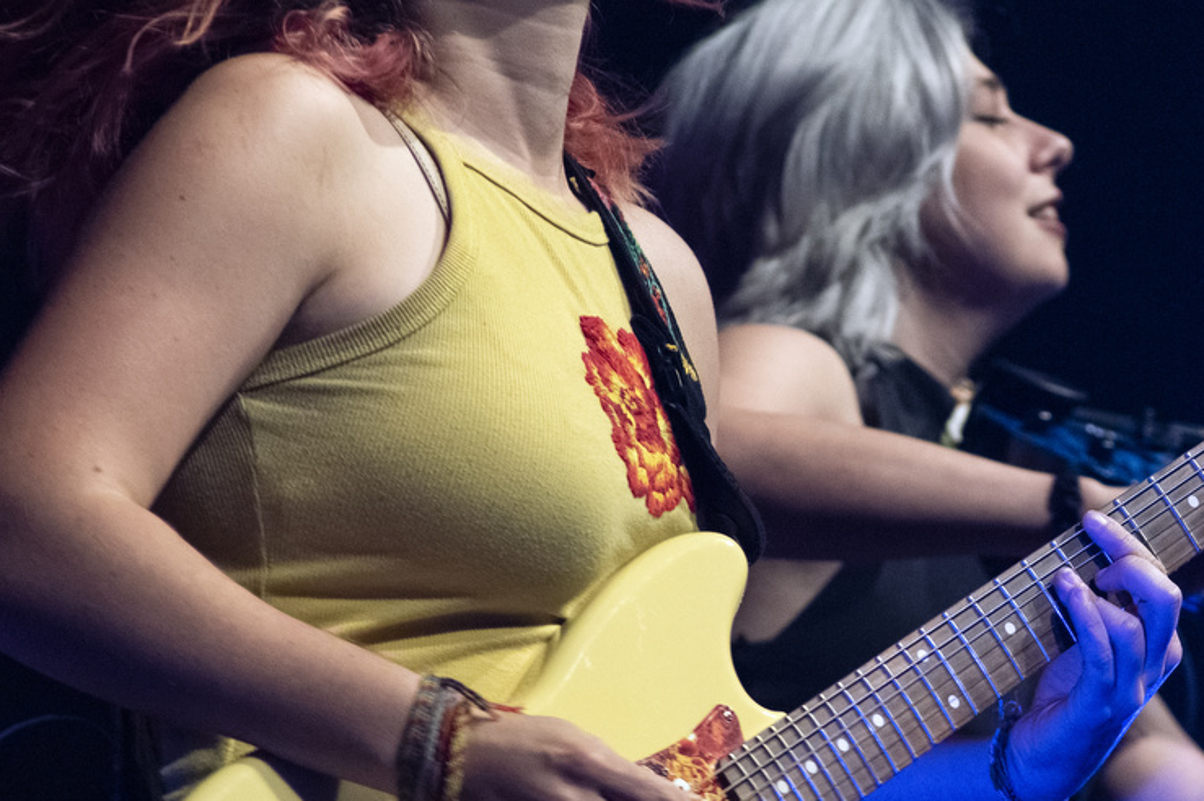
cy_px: 484
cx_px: 979
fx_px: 15845
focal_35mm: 474
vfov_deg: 2.9
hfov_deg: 4.3
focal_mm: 250
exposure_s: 1/320
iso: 5000
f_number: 7.1
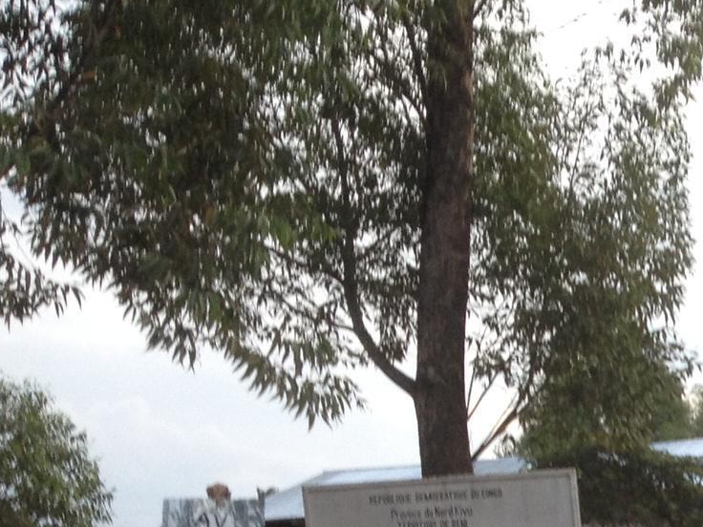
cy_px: 776
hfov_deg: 15.3
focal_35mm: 118
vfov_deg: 12.0
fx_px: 2396
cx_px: 1085
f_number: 2.4
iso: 50
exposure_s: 1/40
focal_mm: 4.28
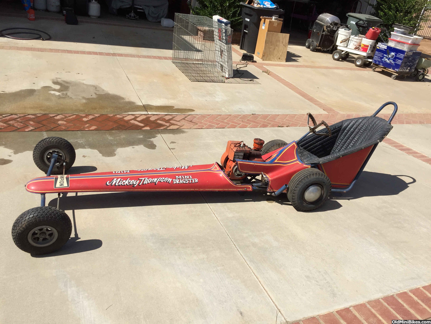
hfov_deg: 61.7
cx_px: 216
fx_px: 361
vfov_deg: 48.2
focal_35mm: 29
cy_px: 162
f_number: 2.2
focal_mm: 4.15
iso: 32
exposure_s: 1/2639
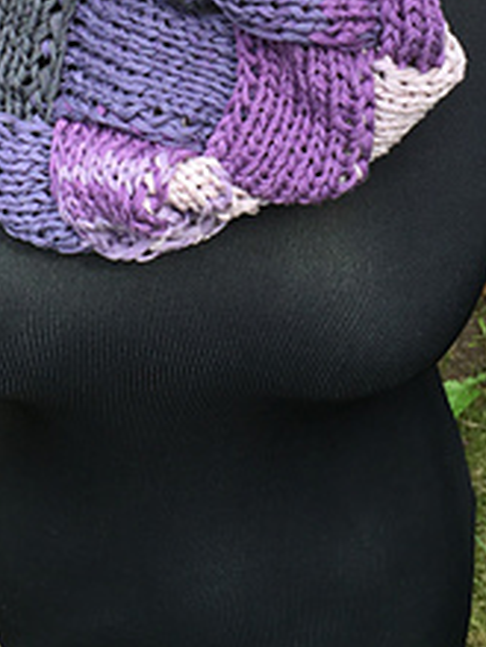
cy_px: -21
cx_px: 196
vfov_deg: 27.5
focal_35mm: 66
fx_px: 1235
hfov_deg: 22.2
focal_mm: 4.15
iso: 32
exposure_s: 1/220
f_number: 2.2
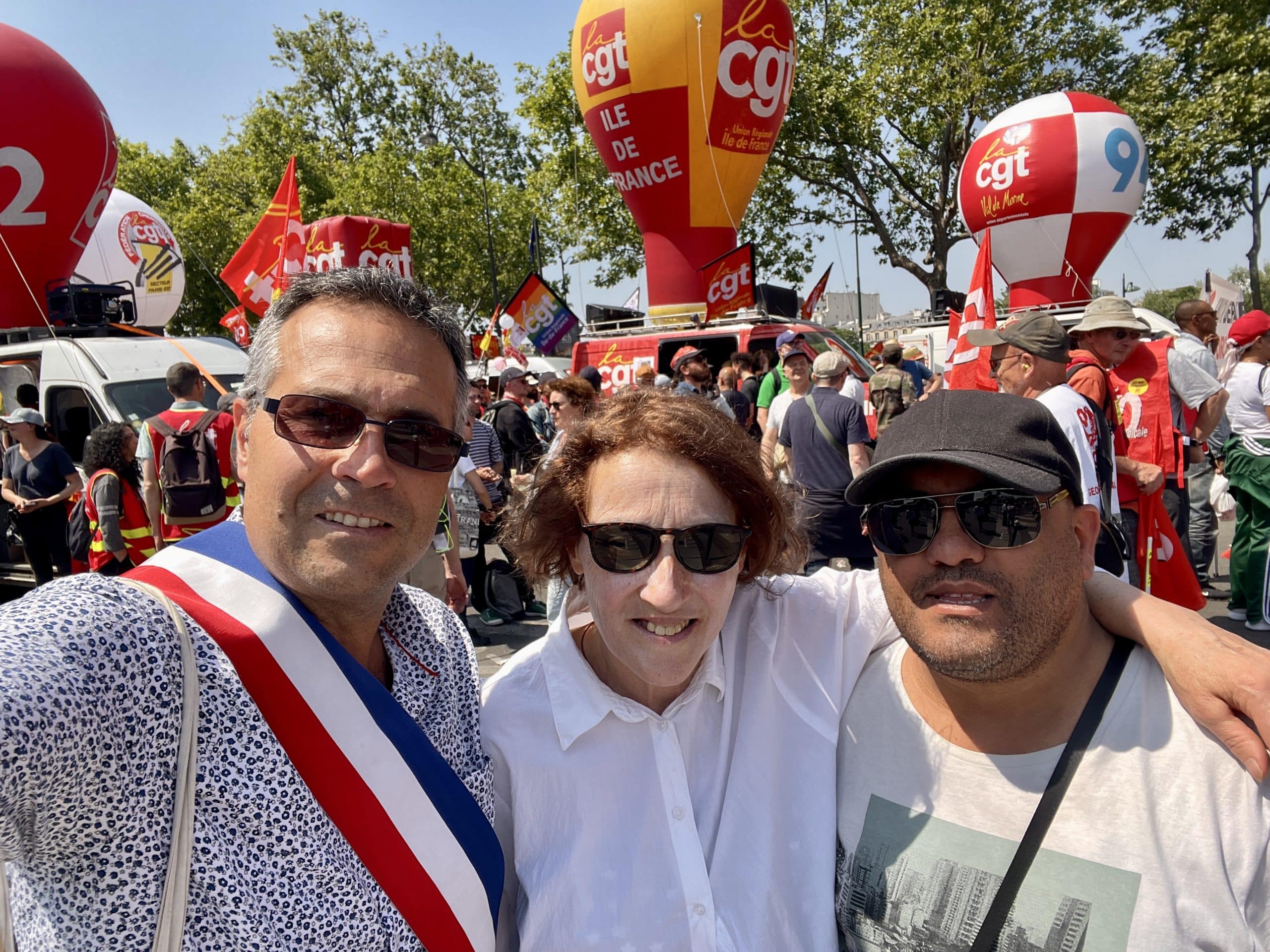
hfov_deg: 73.9
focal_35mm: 23
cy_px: 476
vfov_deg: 58.9
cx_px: 635
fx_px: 844
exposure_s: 1/397
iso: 25
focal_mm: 2.71
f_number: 2.2
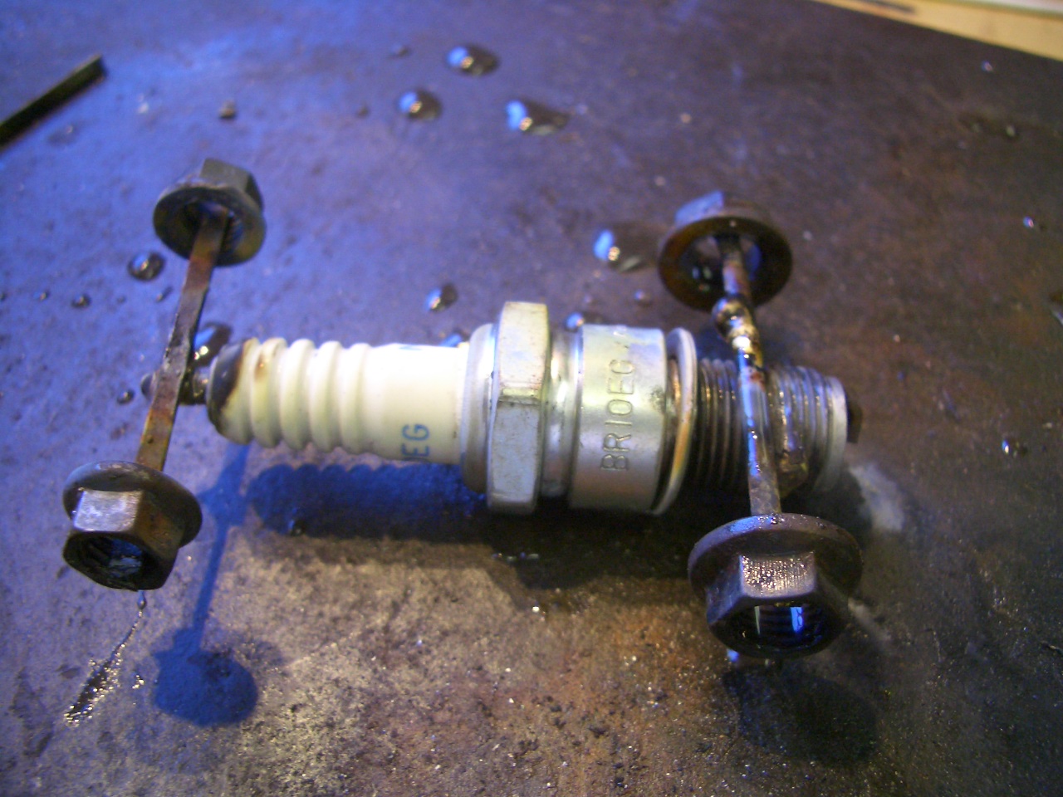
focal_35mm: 35
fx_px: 1075
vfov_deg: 40.7
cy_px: 398
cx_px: 532
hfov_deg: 52.6
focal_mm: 5.8
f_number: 2.6
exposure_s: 1/60
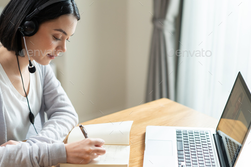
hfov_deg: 31.4
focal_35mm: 64
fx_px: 446
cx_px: 114
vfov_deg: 21.2
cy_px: 76
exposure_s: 1/320
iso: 400
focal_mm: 55
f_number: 1.8
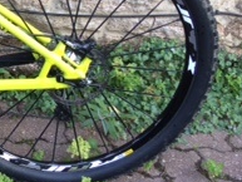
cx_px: -153
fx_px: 672
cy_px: -1
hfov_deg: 17.6
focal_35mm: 96
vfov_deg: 15.1
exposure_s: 1/126
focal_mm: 4.15
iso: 32
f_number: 2.2
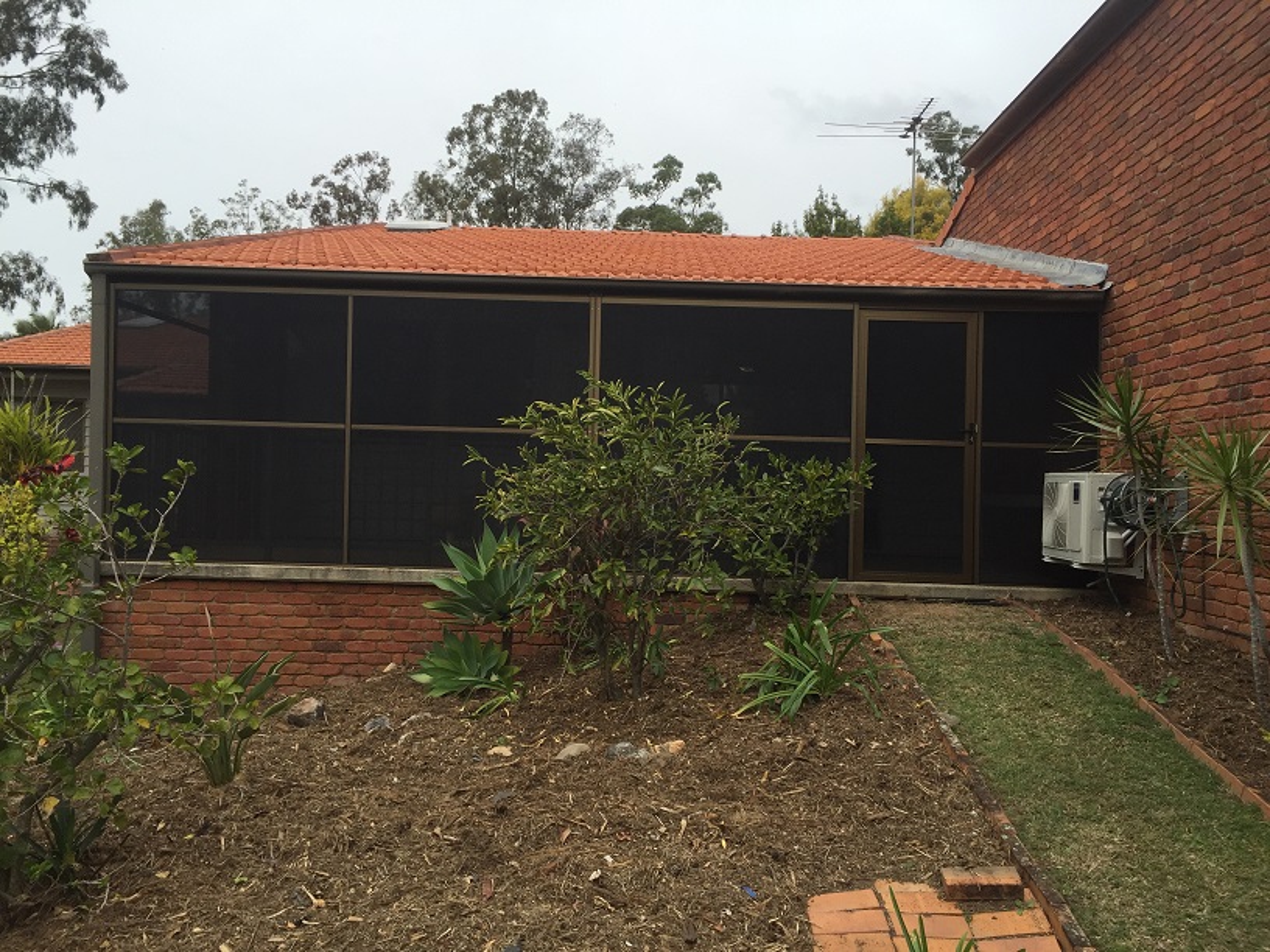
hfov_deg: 61.7
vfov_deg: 48.2
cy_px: 476
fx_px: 1064
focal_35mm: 29
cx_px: 635
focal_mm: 4.15
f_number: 2.2
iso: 32
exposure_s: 1/304
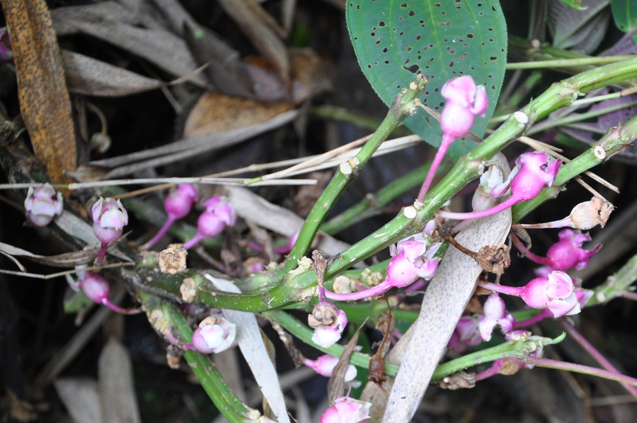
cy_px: 289
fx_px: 1484
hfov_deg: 24.1
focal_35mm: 84
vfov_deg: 16.2
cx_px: 406
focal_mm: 40
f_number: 4.5
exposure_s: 1/20
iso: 400
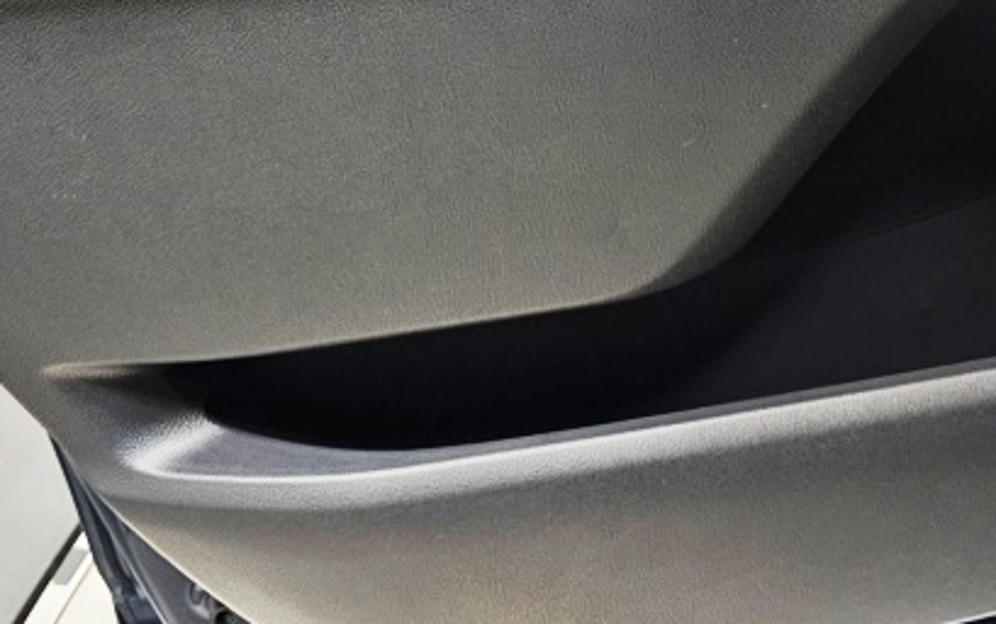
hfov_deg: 33.4
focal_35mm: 61
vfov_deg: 19.2
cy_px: -251
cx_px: 548
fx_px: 1656
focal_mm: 6.3
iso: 800
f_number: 1.7
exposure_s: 1/24
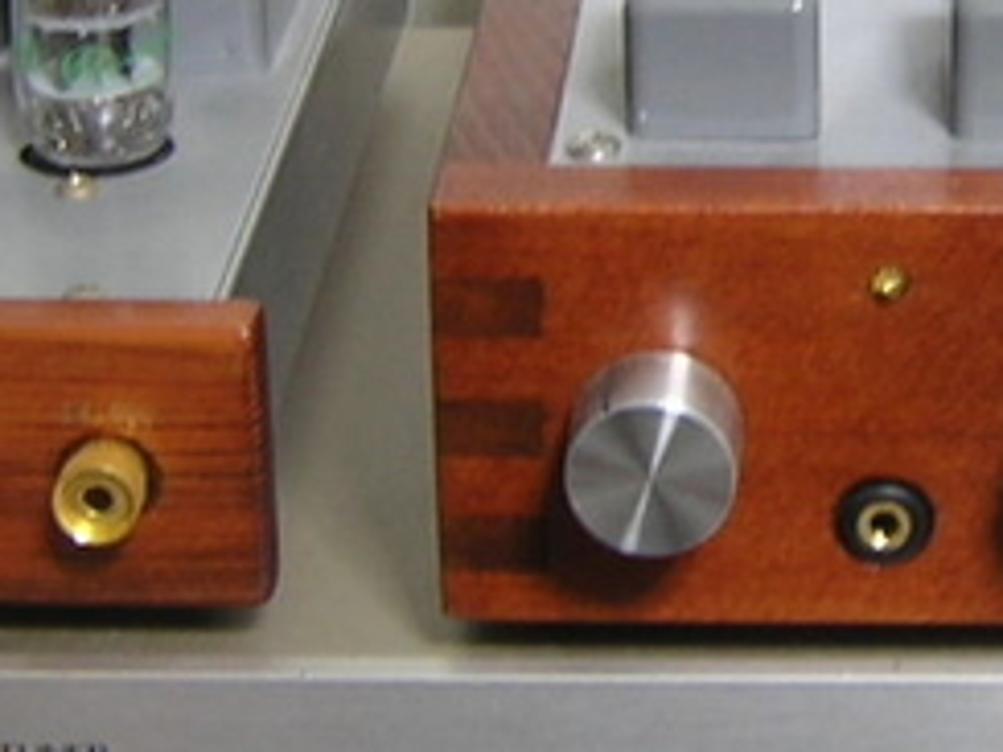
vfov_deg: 12.4
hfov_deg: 16.5
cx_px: 884
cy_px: 37
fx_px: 3419
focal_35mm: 118
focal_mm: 4.7
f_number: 2.6
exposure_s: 1/4
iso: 100
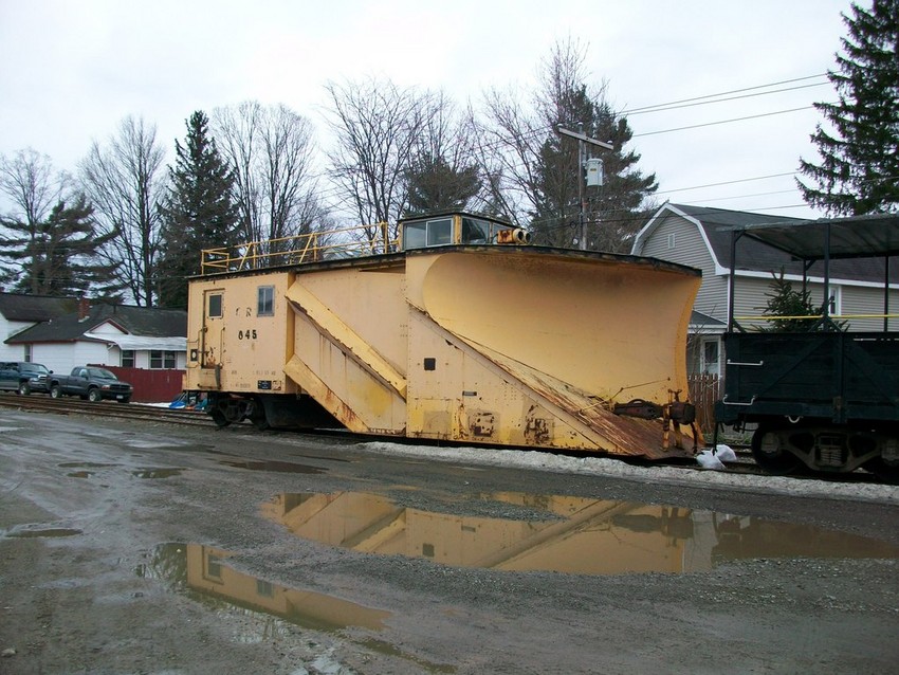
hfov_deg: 56.8
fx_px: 831
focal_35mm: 32
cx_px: 450
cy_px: 338
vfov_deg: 44.2
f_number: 2.8
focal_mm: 5.7
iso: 64
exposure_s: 1/160
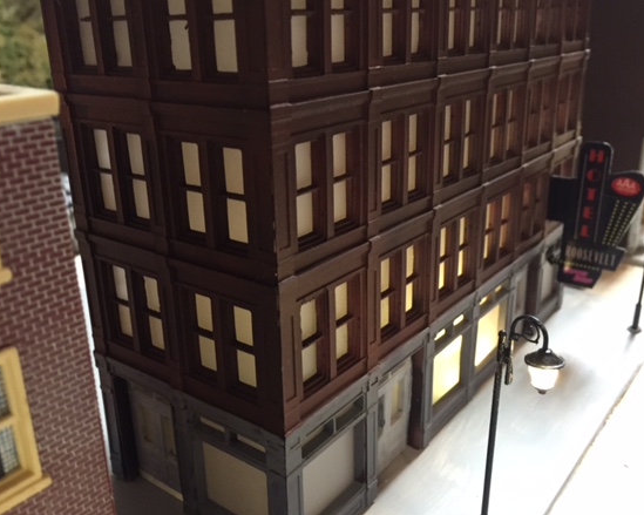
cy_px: 253
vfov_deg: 44.5
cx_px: 320
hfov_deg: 54.2
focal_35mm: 33
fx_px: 629
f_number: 2.2
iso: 250
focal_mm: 4.15
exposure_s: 1/24
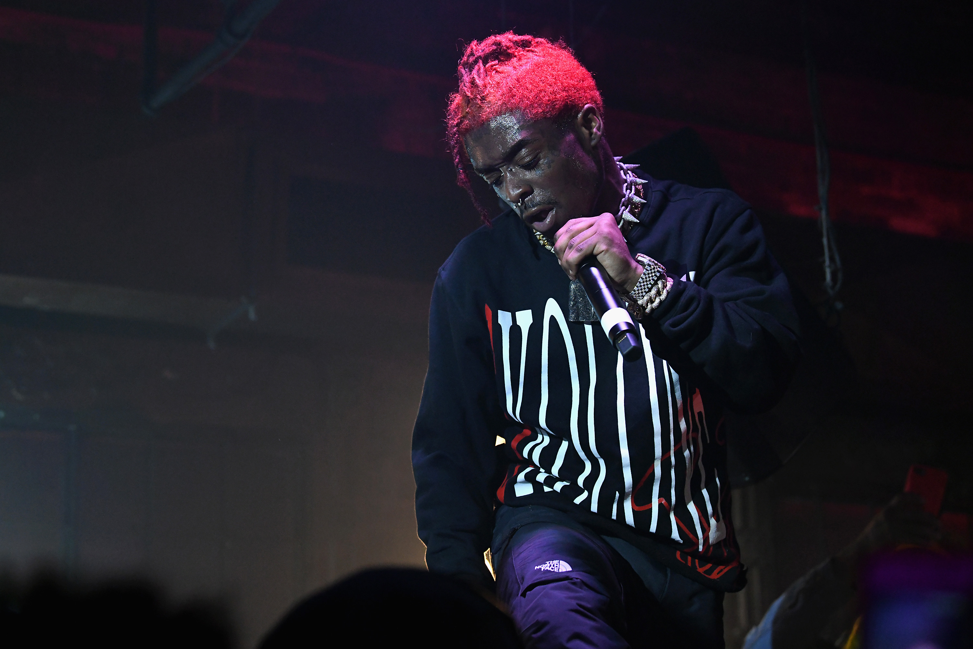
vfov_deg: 19.5
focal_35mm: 70
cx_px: 486
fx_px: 1892
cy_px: 324
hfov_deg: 28.8
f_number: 4
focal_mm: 70
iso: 5000
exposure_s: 1/400
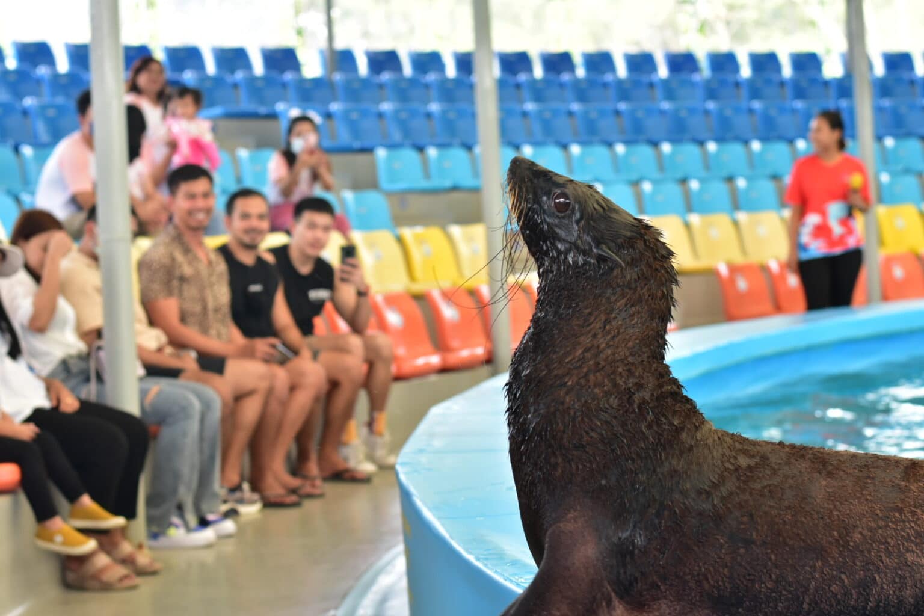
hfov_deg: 27.0
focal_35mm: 75
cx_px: 462
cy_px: 308
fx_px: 1925
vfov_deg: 18.2
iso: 800
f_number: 4
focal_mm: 50
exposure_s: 1/200
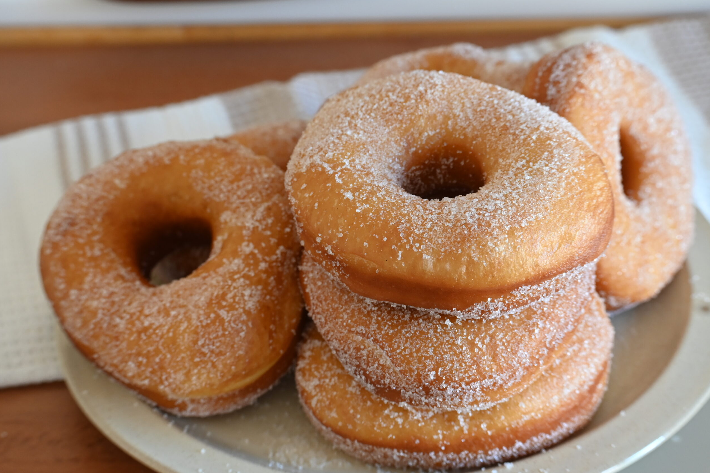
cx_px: 357
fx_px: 1695
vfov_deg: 15.9
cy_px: 238
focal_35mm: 86
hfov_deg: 23.7
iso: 640
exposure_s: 1/15
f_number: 7.1
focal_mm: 57
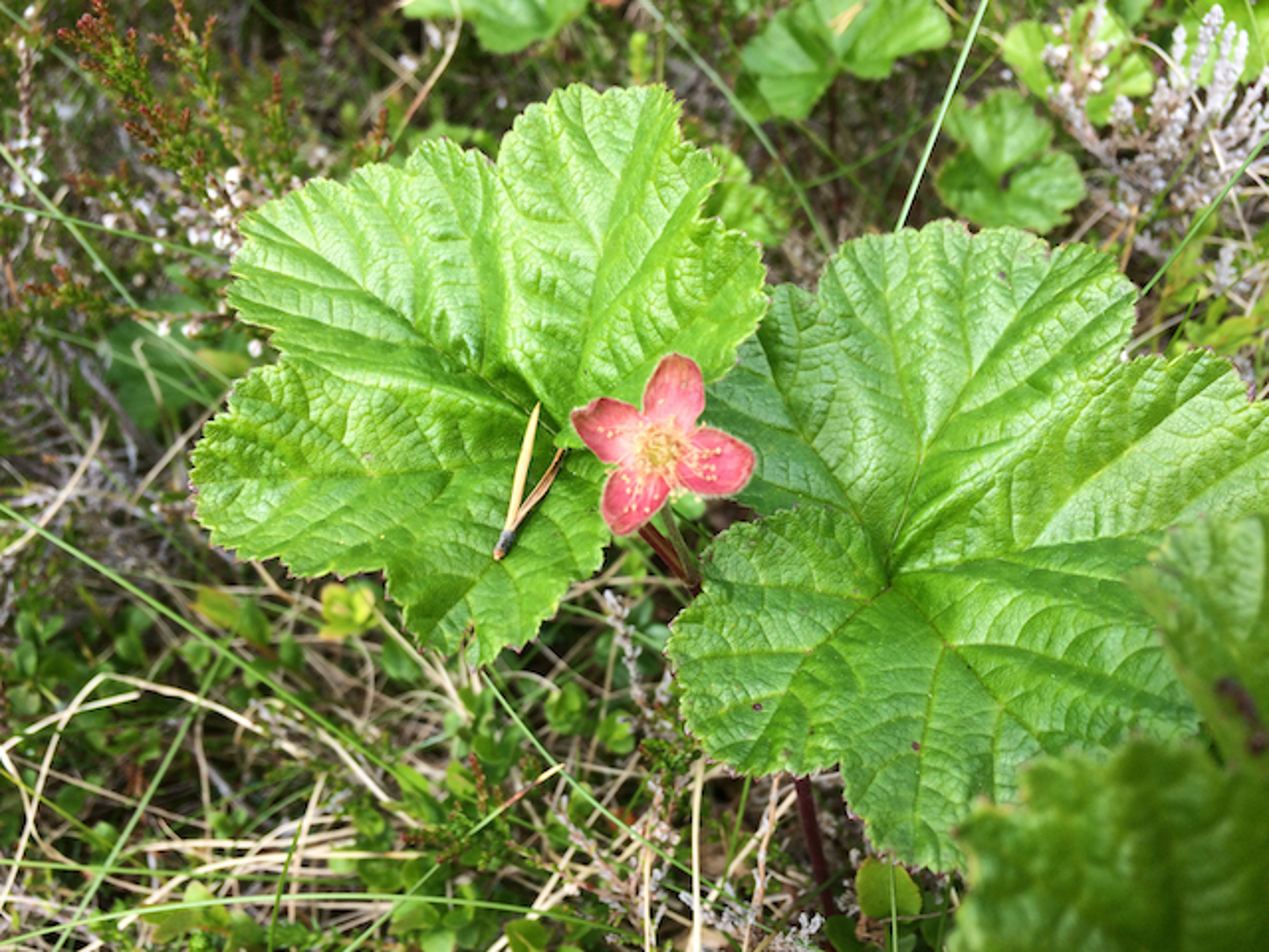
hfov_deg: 61.7
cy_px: 476
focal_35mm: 29
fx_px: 1063
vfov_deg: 48.2
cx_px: 634
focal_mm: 4.15
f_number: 2.2
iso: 32
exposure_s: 1/360
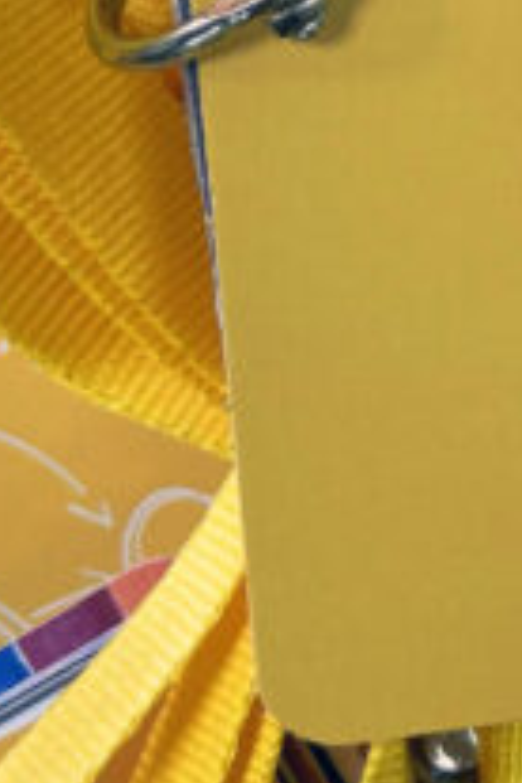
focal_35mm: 134
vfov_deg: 15.1
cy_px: 26
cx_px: 1067
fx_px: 2914
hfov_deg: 9.5
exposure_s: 1/100
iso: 80
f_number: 1.6
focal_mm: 5.1
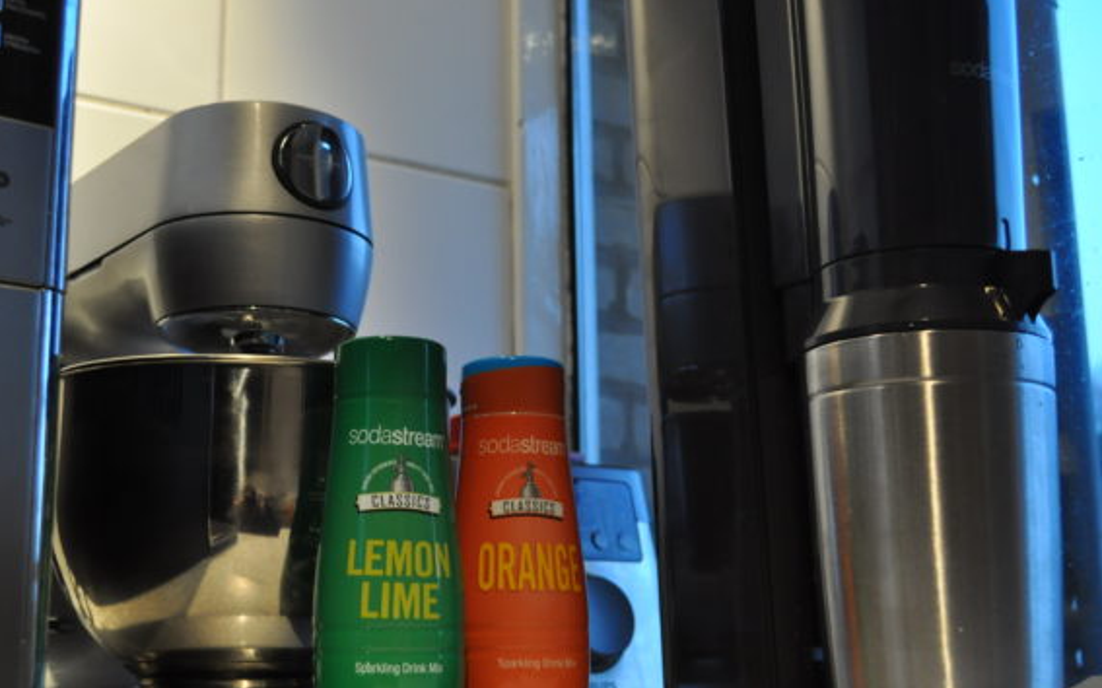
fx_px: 1351
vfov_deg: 28.6
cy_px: 350
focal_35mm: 45
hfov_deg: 44.3
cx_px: 472
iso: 800
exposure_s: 1/60
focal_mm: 24
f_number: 4
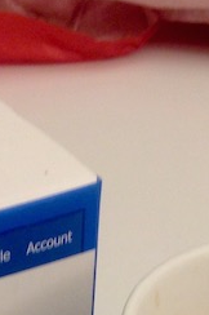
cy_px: 471
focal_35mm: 153
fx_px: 1336
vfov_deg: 12.8
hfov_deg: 8.9
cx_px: 14
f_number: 2.4
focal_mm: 4.28
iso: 80
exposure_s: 1/20
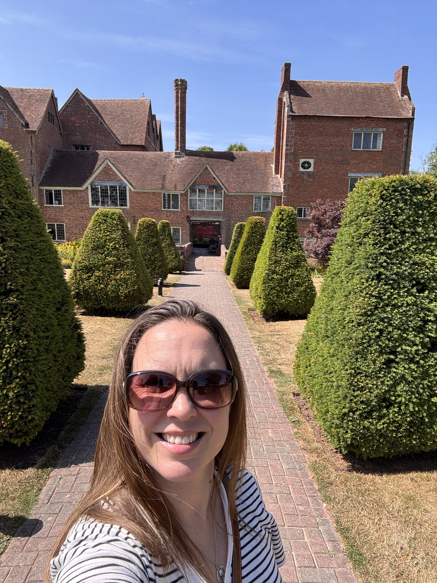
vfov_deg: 73.9
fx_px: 387
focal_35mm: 23
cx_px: 218
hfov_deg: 58.9
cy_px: 292
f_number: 1.9
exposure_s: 1/667
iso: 25
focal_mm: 2.69
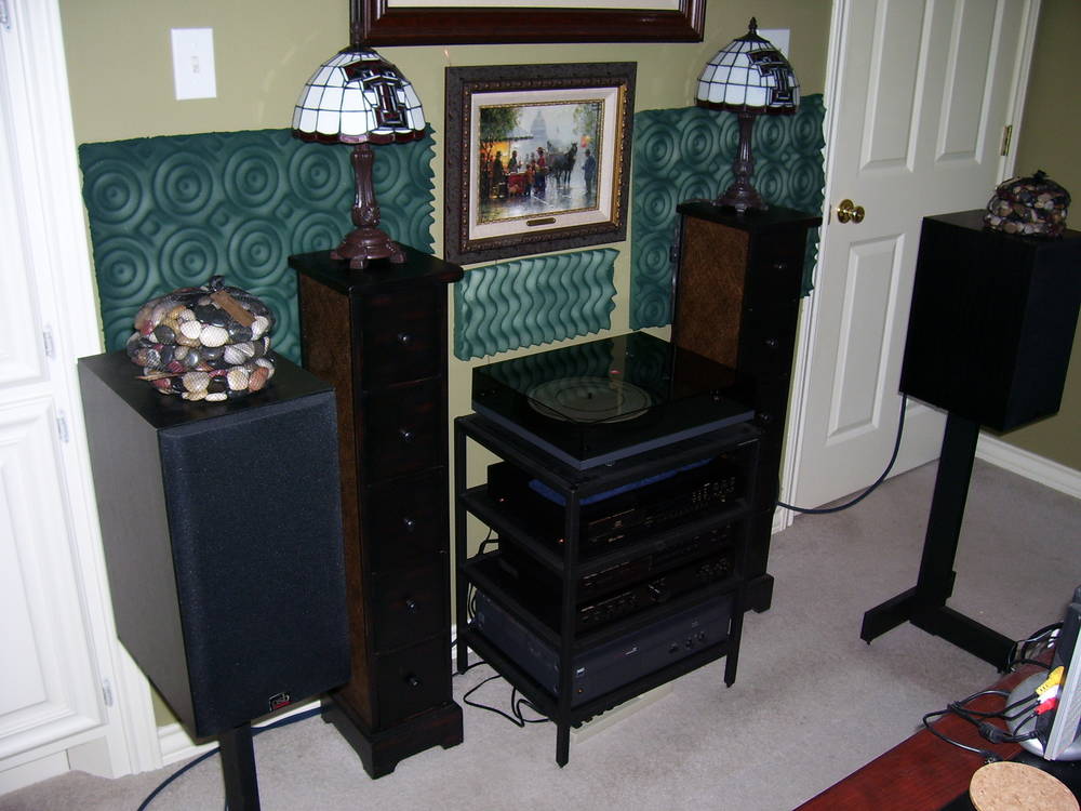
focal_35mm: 34
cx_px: 540
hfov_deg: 54.0
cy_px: 406
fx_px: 1062
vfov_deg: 41.8
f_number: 2.7
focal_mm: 5.6
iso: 80
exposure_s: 1/60
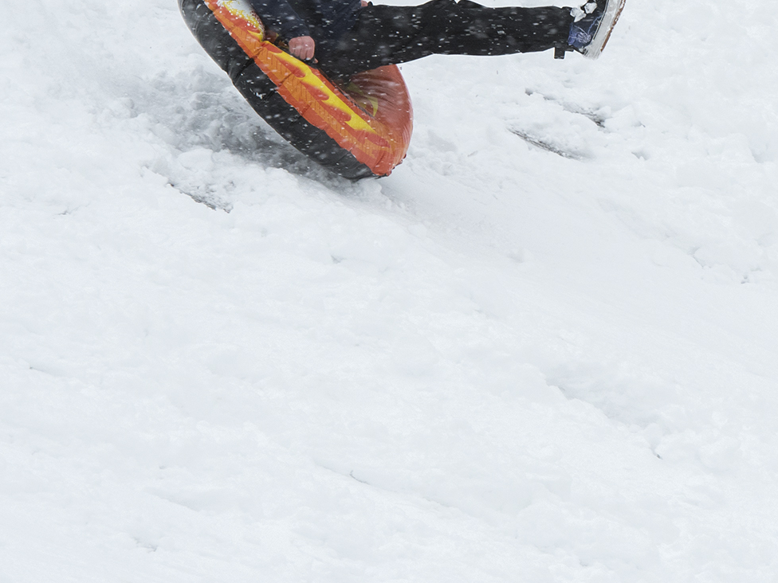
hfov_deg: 3.6
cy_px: 61
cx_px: 745
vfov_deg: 2.7
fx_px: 12249
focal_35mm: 545
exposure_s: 1/800
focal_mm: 180
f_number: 9
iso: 640
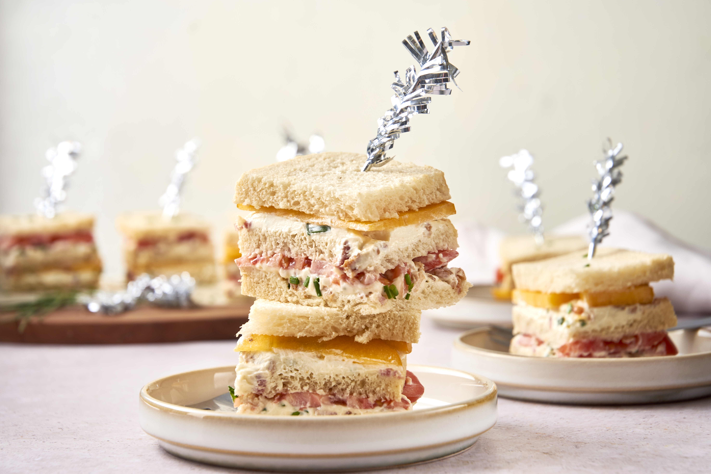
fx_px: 1540
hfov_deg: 26.0
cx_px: 356
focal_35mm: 78
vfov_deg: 17.5
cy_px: 237
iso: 100
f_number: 8
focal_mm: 52
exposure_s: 1/100
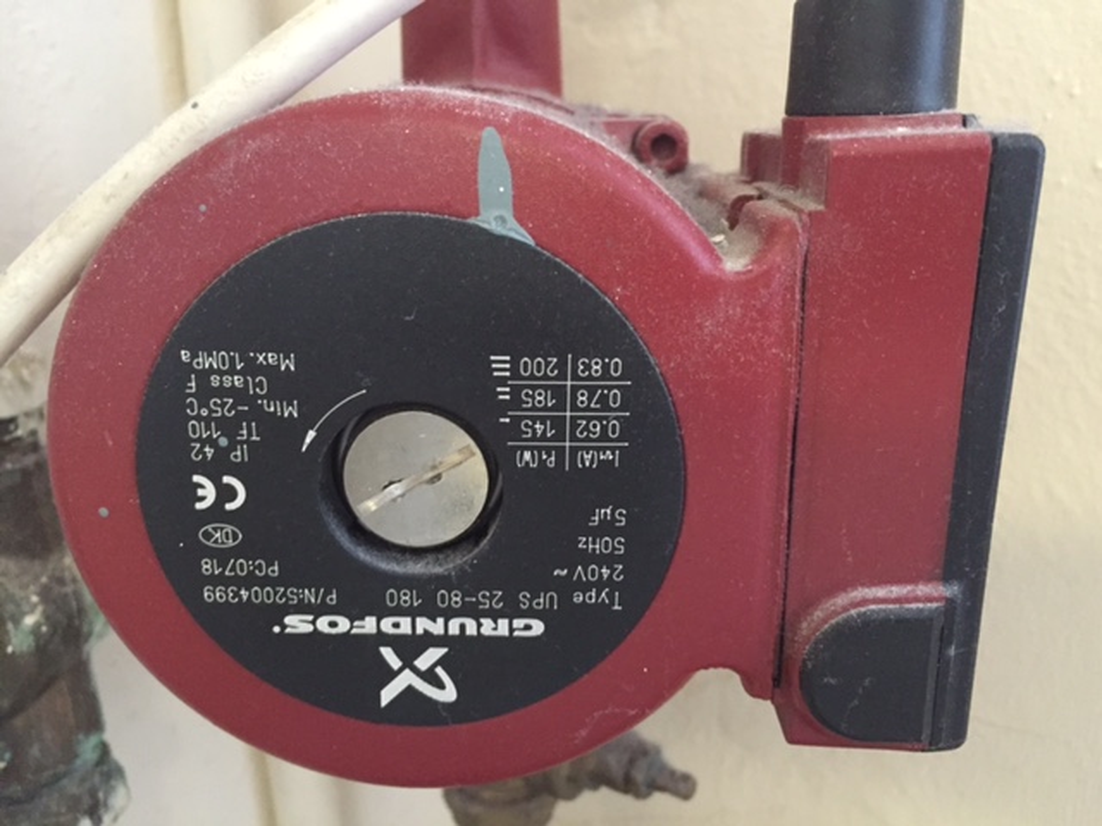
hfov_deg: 61.7
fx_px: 923
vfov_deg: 48.2
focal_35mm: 29
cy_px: 413
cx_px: 551
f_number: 2.2
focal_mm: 4.15
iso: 320
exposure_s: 1/17
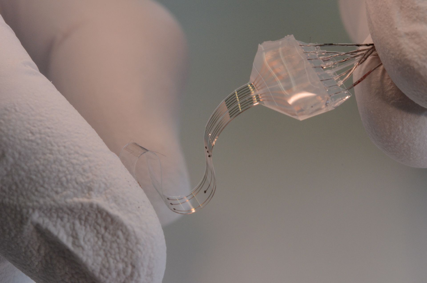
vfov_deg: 15.1
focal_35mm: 90
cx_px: 214
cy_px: 142
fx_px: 1065
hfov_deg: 22.7
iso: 1600
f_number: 22
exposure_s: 1/125
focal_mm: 60
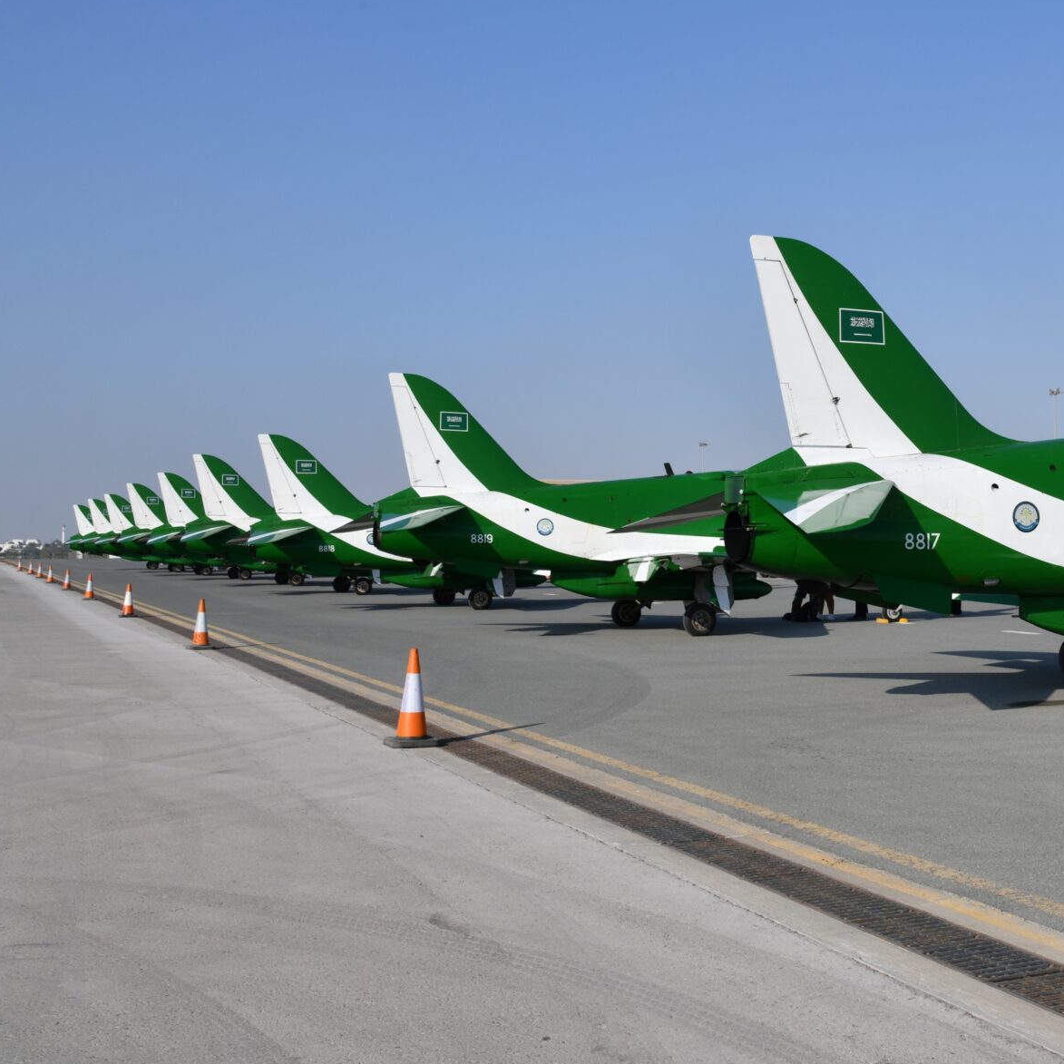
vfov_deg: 36.8
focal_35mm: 46
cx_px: 836
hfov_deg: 35.7
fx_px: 1600
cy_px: 477
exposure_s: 1/400
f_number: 13
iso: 200
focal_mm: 31
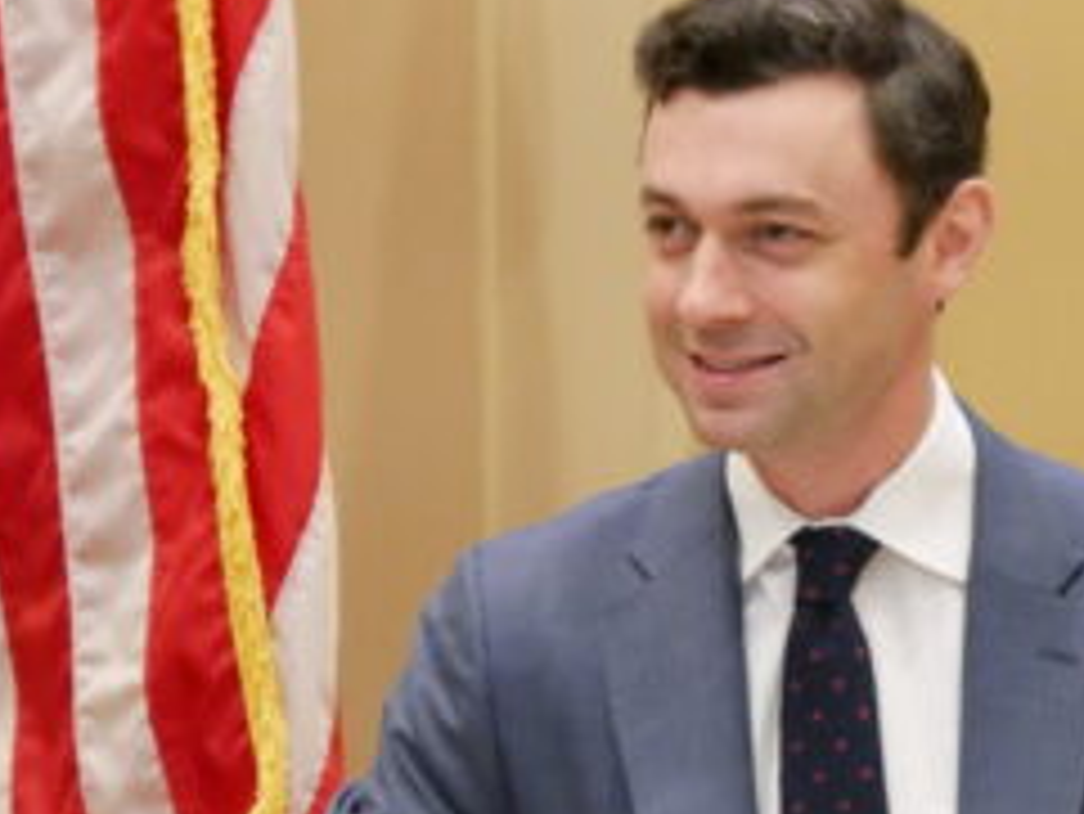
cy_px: 470
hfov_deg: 4.0
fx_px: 15477
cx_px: 886
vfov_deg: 3.0
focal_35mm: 494
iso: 3200
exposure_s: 1/80
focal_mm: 93
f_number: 5.4
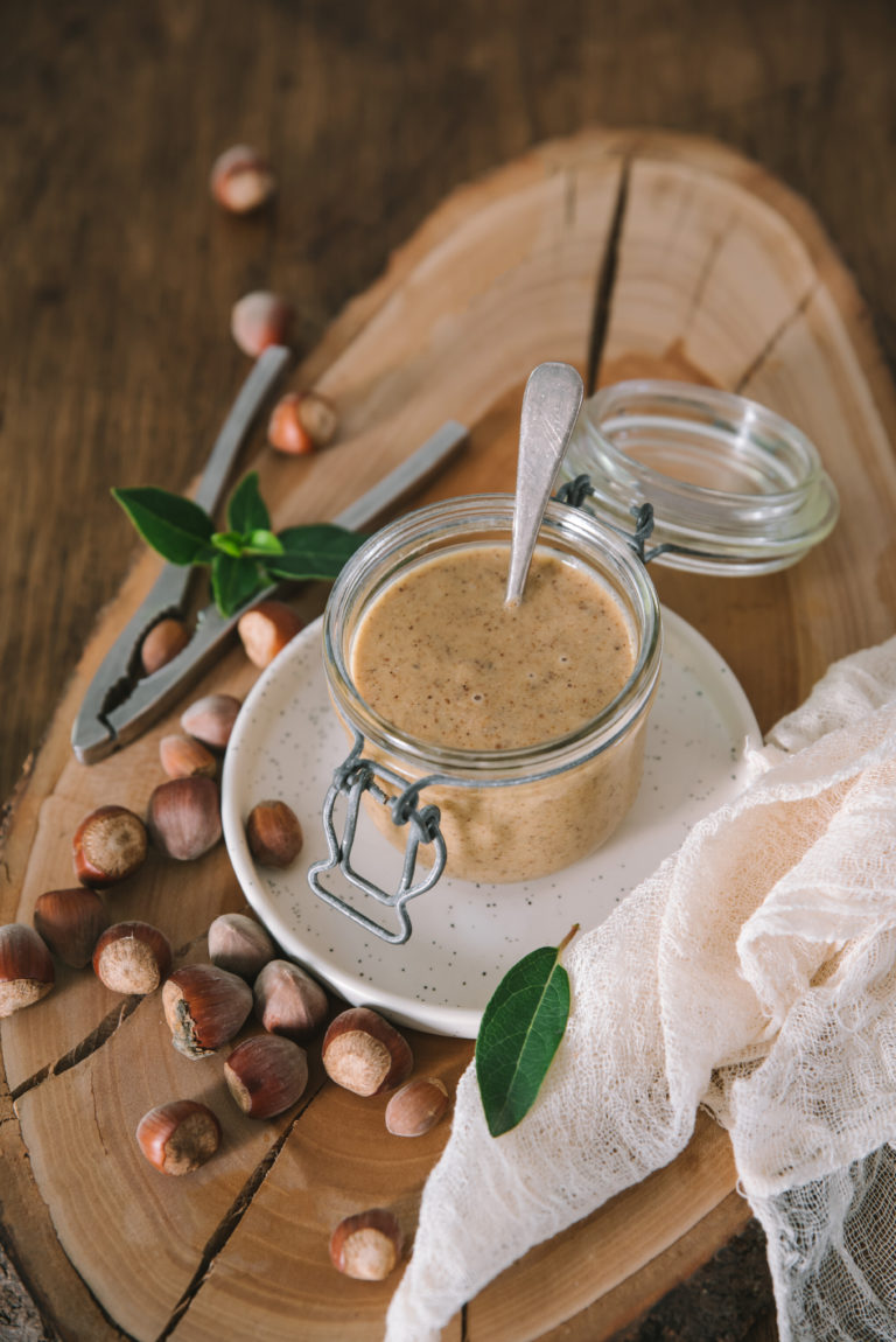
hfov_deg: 19.5
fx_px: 2610
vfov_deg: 28.8
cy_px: 671
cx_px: 448
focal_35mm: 70
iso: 320
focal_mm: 70
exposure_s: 1/60
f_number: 4
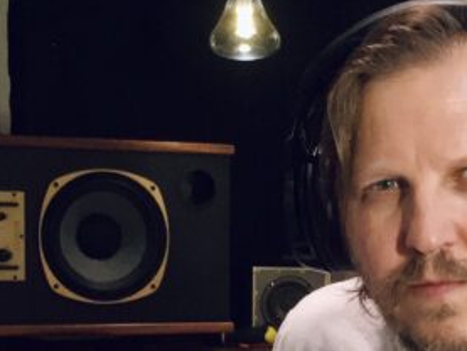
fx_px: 1498
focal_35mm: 111
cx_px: 329
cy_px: 364
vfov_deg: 13.1
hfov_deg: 17.6
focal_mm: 3.99
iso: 250
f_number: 1.8
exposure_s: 1/15
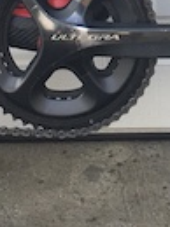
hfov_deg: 8.2
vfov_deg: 10.2
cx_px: 175
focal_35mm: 179
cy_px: -227
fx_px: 1176
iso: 32
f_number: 2.2
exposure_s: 1/120
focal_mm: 4.15
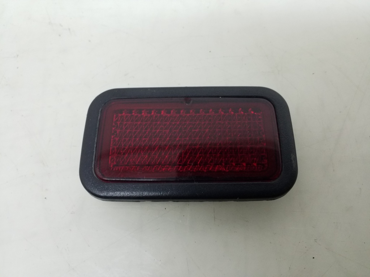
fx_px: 289
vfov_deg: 51.4
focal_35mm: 27
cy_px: 138
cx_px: 185
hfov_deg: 65.3
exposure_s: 1/50
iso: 200
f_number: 1.9
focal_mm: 3.6
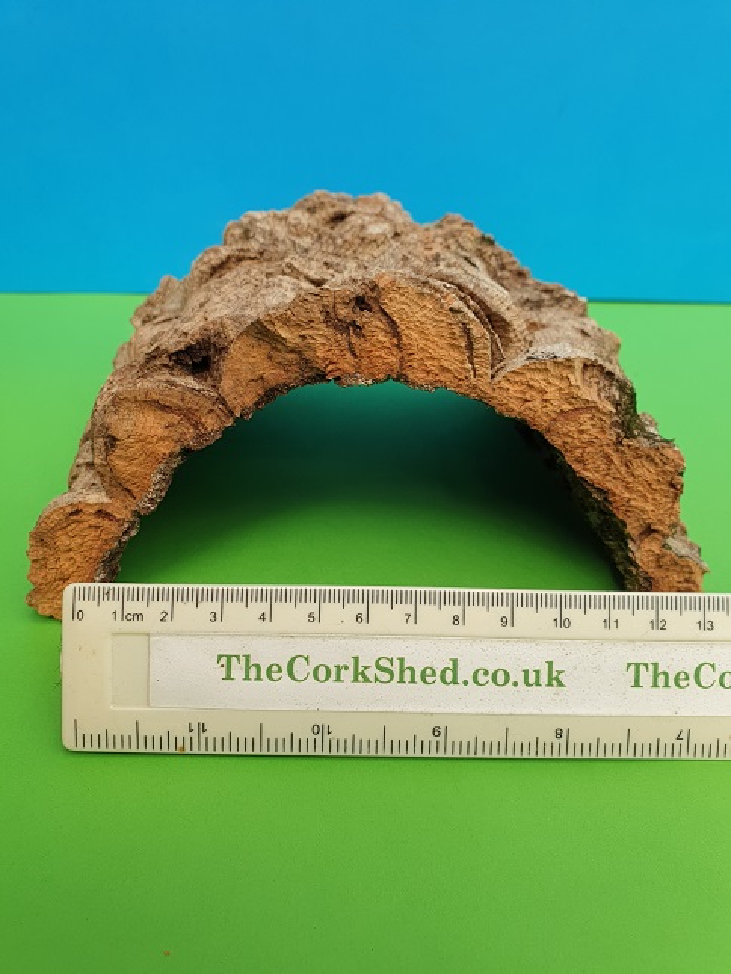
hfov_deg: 53.1
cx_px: 366
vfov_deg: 67.3
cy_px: 487
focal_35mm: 26
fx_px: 732
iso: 50
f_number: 2.4
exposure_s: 1/132
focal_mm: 4.3
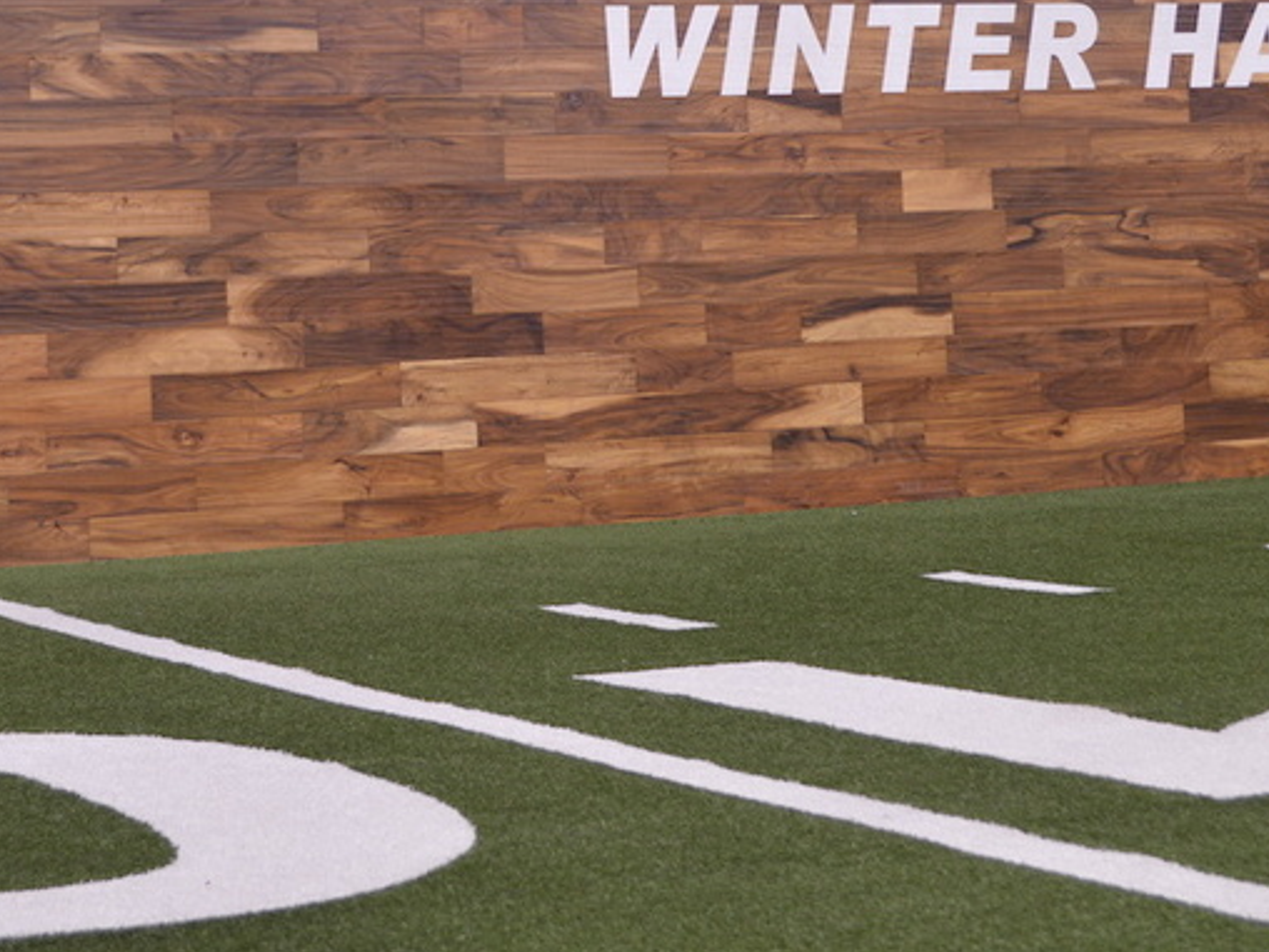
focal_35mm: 93
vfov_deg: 15.7
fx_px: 3409
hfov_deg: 21.1
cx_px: 545
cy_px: 104
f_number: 4.8
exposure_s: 1/15
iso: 500
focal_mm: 32
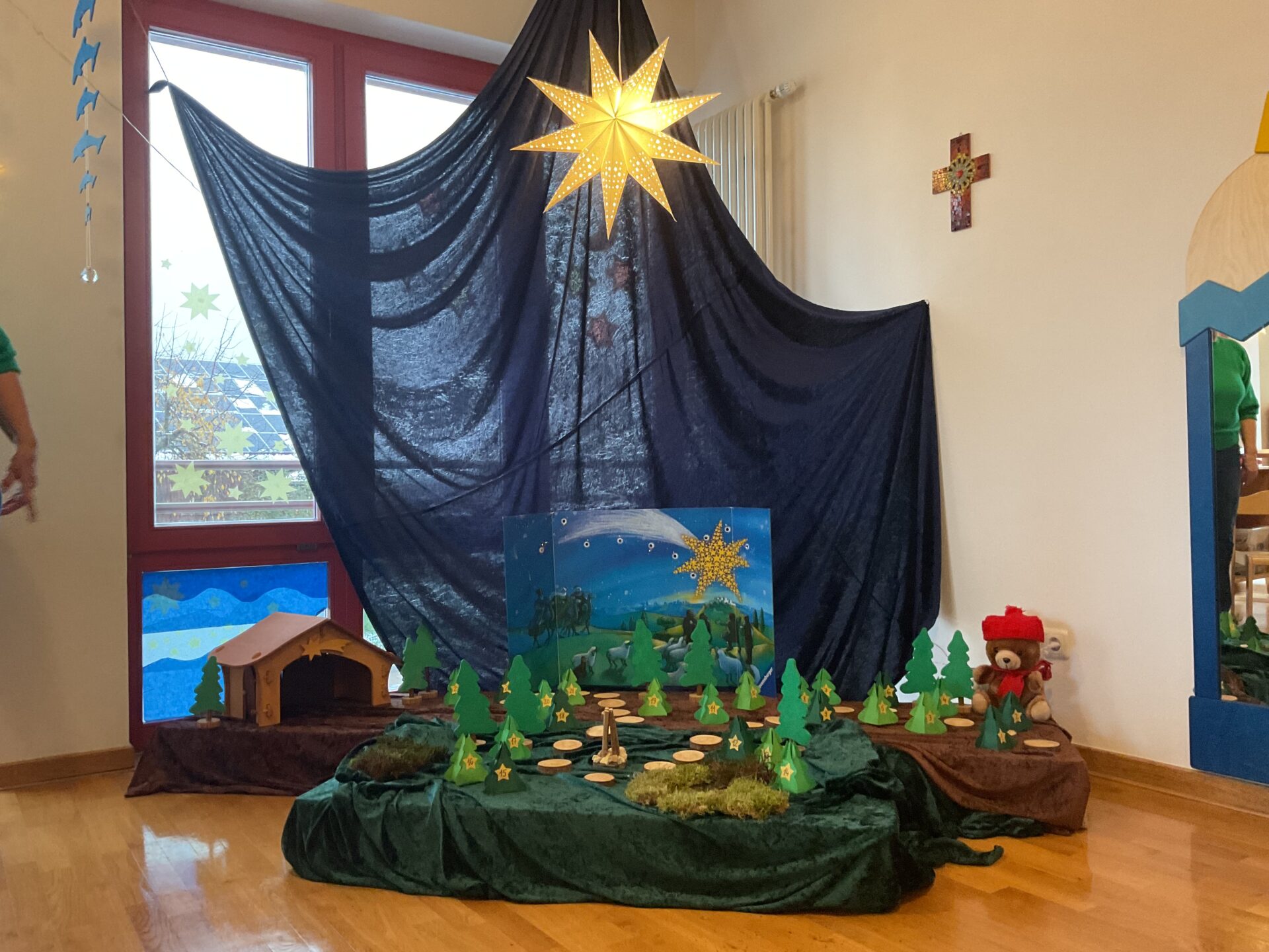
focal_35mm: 29
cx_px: 634
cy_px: 476
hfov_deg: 61.7
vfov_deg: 48.2
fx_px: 1063
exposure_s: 1/50
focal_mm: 3
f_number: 1.8
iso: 200
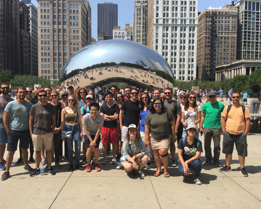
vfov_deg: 47.1
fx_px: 239
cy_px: 102
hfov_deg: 57.2
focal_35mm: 31
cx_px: 127
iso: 25
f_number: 2.2
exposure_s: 1/1326
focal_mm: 4.15
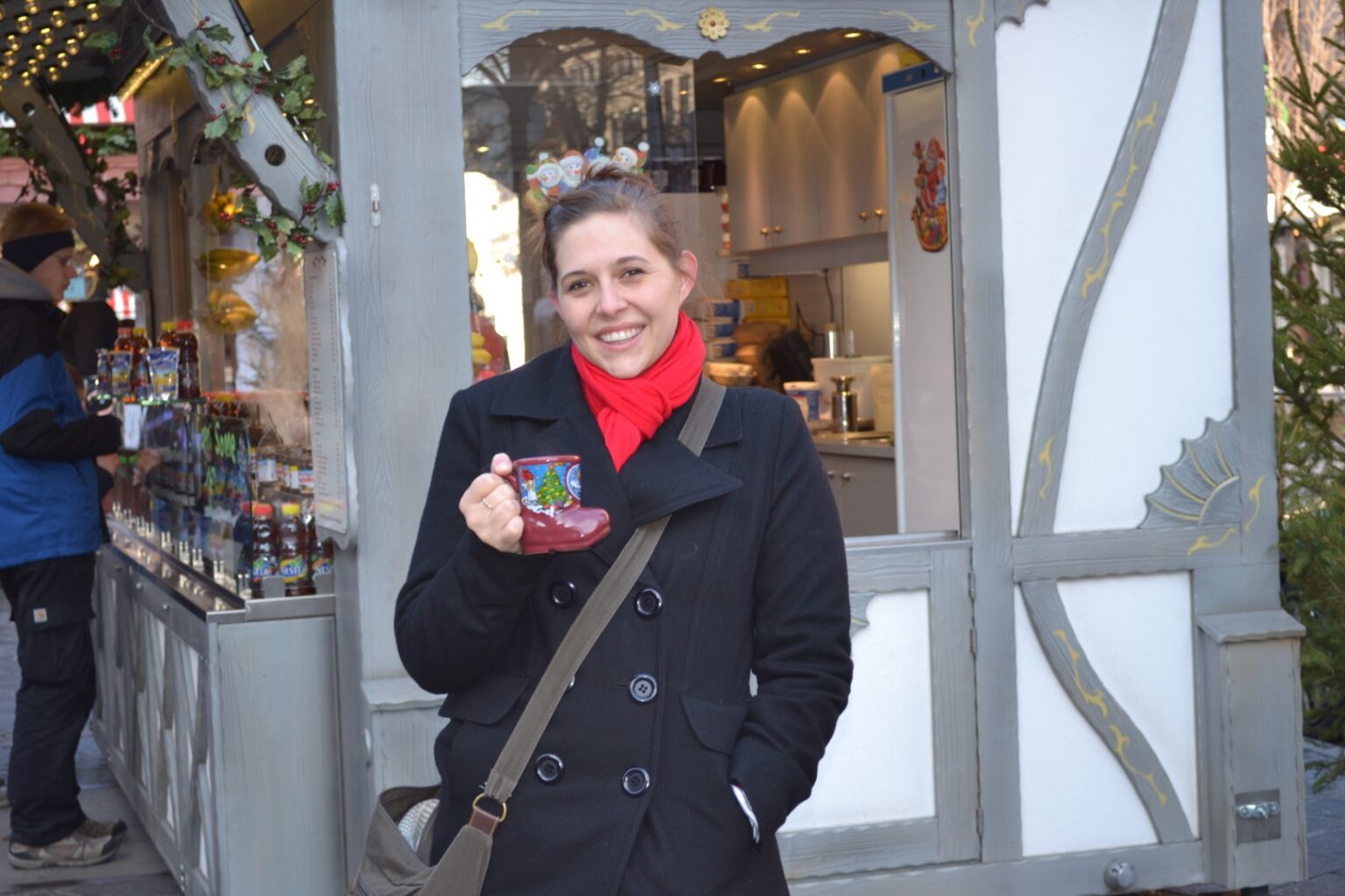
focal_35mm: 66
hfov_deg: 30.5
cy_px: 448
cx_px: 672
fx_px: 2466
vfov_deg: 20.6
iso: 100
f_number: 5.3
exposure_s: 1/40
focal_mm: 44
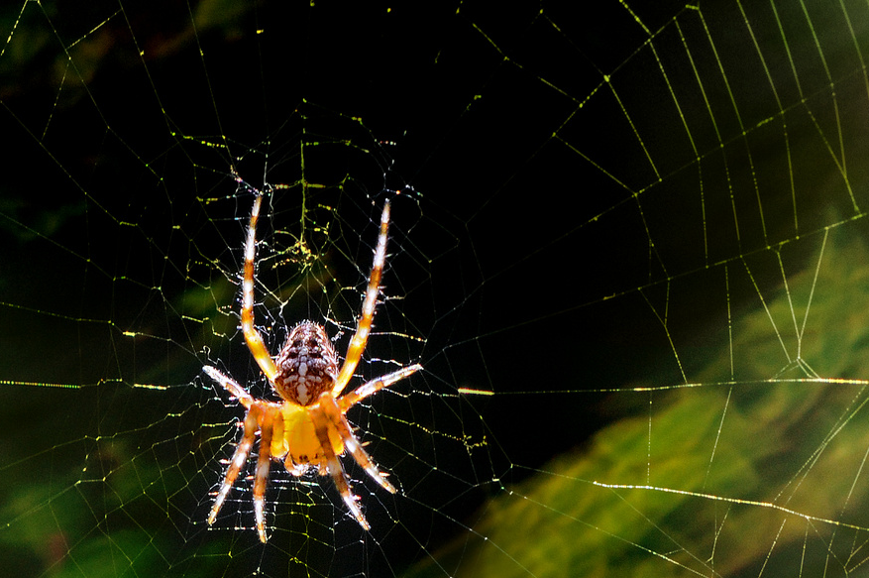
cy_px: 440
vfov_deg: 8.9
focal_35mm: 153
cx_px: 339
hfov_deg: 13.4
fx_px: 3688
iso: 200
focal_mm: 55
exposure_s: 1/4
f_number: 22
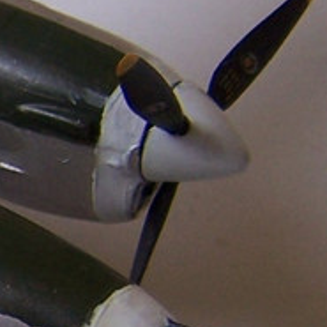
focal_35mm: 194
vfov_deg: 9.0
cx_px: -542
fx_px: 2073
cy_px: 267
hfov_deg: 8.1
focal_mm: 6.3
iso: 80
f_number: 2.8
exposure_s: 1/60
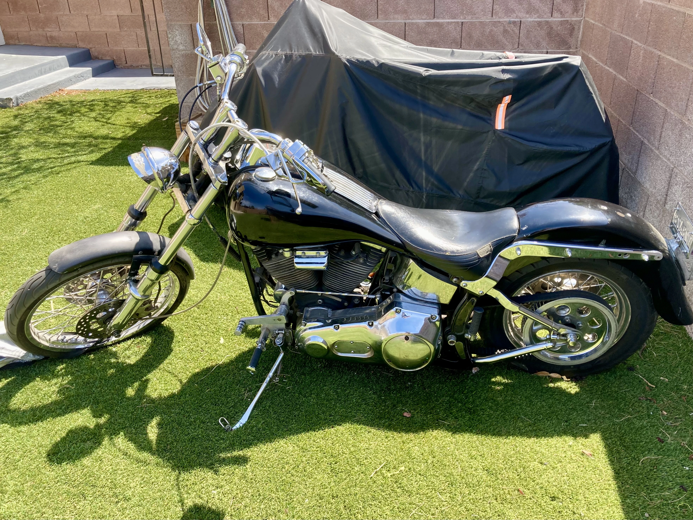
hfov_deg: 63.4
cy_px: 260
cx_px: 346
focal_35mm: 28
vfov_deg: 49.8
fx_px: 561
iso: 20
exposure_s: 1/317
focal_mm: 3.99
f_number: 1.8
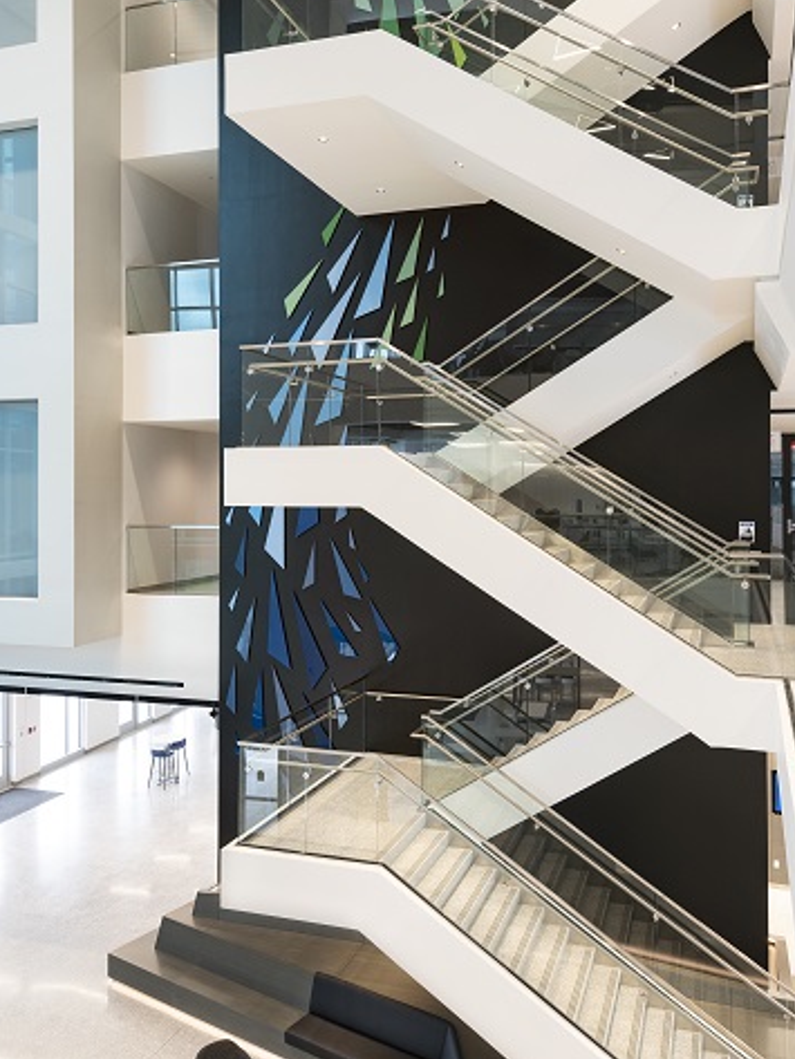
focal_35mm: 29
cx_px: 432
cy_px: 482
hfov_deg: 48.2
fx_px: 888
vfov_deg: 61.5
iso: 640
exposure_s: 1/13
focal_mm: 19
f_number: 11
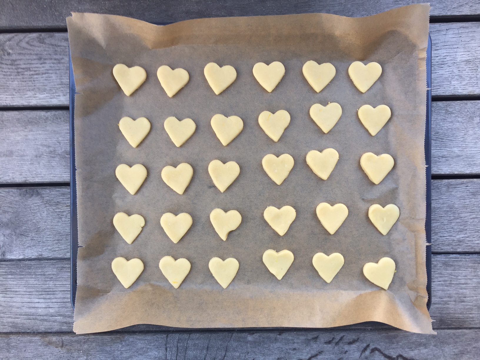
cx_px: 240
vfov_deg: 48.2
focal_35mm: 29
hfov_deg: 61.7
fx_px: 402
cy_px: 180
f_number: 2.2
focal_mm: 4.15
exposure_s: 1/50
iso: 32
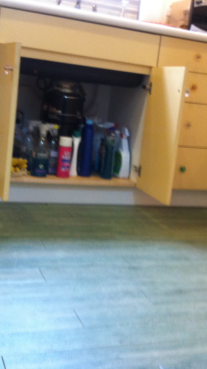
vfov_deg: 37.8
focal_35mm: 55
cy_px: 175
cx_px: 134
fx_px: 537
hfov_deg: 21.8
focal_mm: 3.85
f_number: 2.8
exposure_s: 1/15
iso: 200
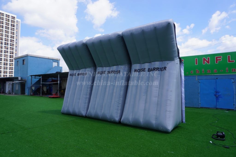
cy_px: 78
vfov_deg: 53.1
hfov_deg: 73.7
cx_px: 118
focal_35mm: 24
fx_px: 157
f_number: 9
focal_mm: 16
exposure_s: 1/125
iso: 100
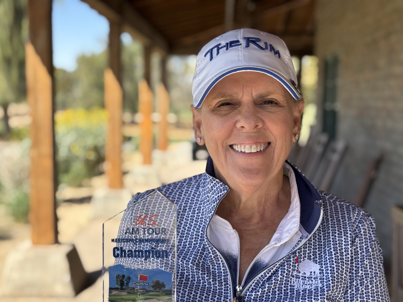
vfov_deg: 28.0
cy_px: 151
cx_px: 202
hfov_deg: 36.8
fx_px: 605
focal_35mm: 52
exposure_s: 1/811
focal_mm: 5.96
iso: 32
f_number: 1.6
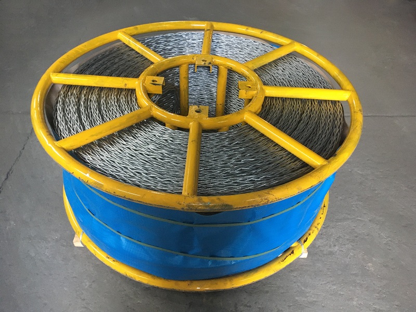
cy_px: 156
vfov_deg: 48.2
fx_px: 349
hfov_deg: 61.7
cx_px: 208
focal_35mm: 29
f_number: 2.2
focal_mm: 4.15
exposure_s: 1/25
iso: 200
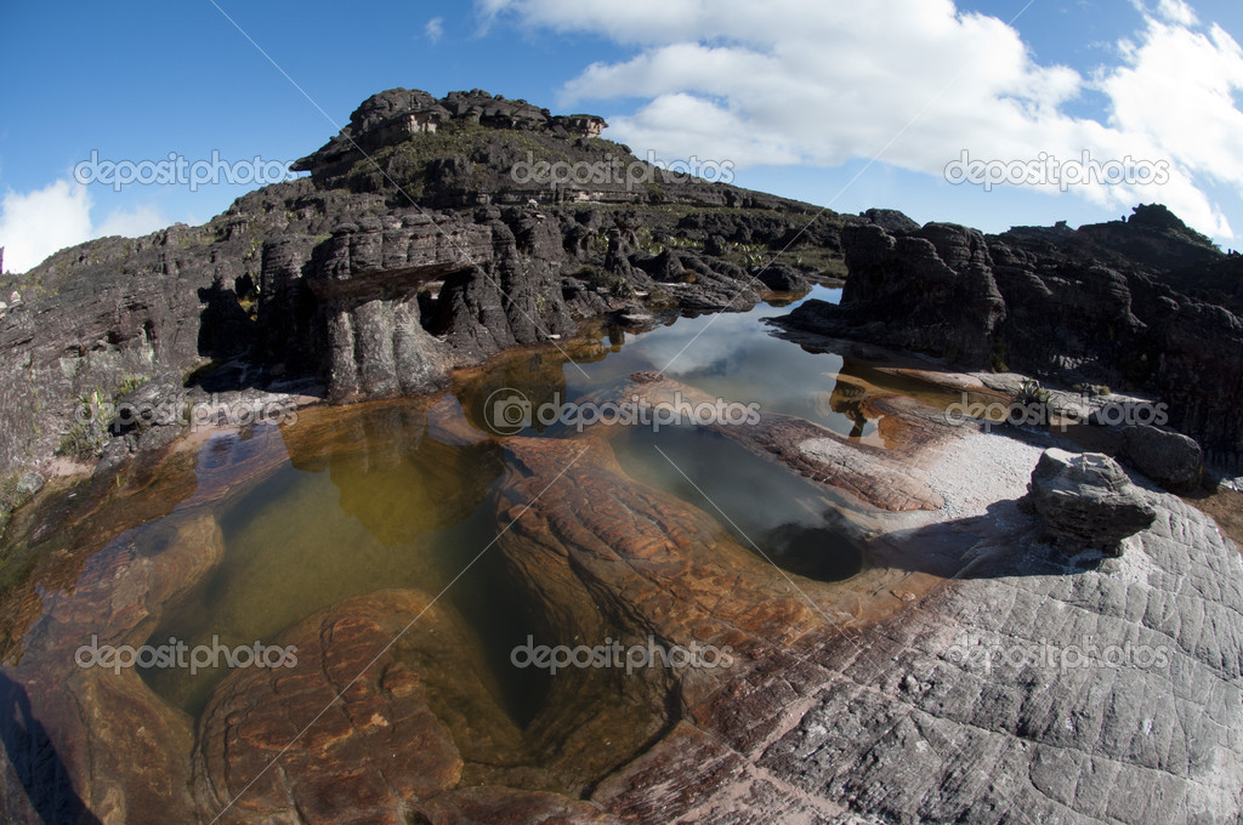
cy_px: 412
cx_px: 622
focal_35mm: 16
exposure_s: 1/160
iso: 200
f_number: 13
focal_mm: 10.5
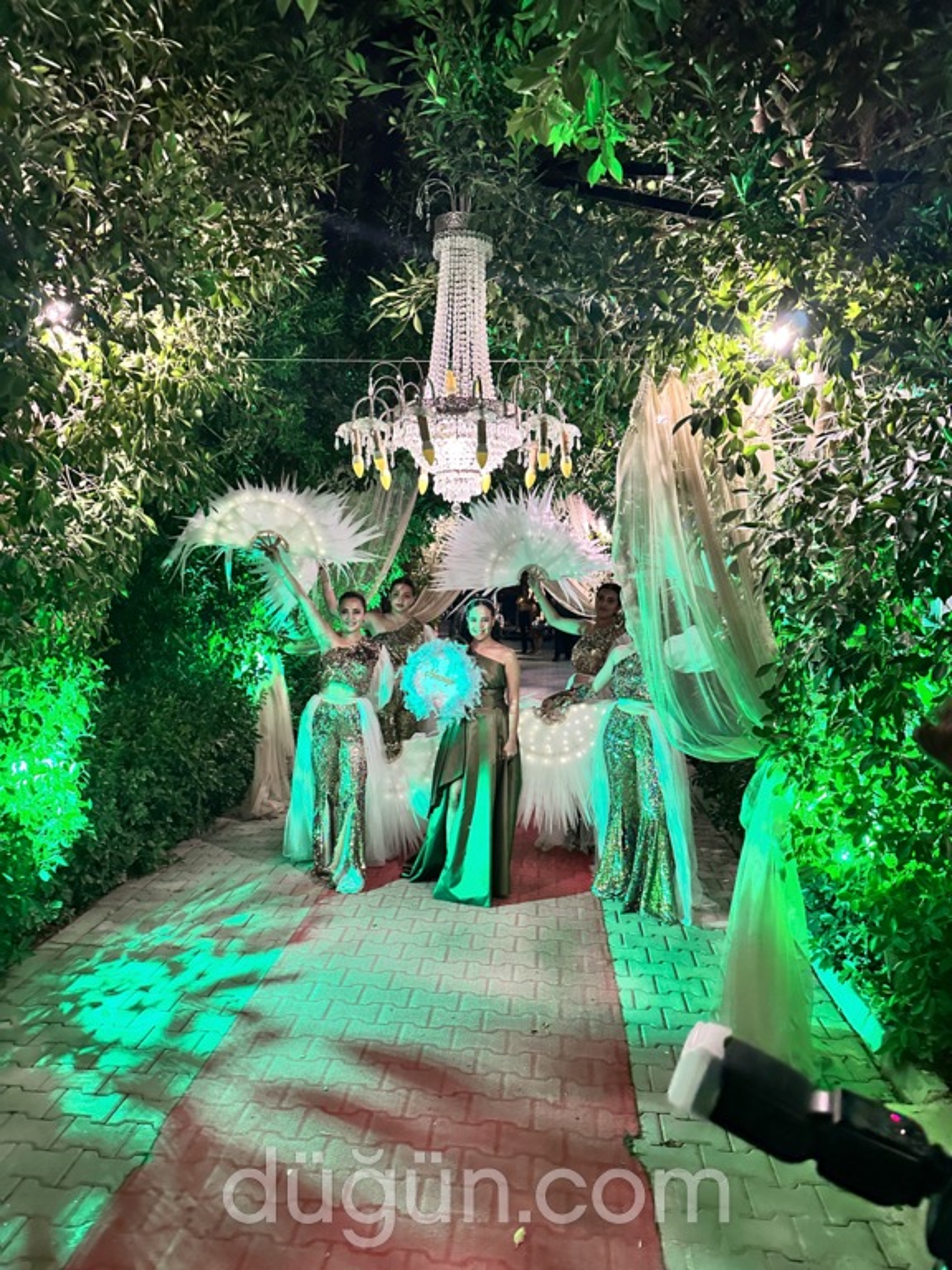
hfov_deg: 56.8
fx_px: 880
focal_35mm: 24
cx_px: 476
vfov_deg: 71.6
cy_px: 635
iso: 640
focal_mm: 6.86
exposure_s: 1/33
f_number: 1.78
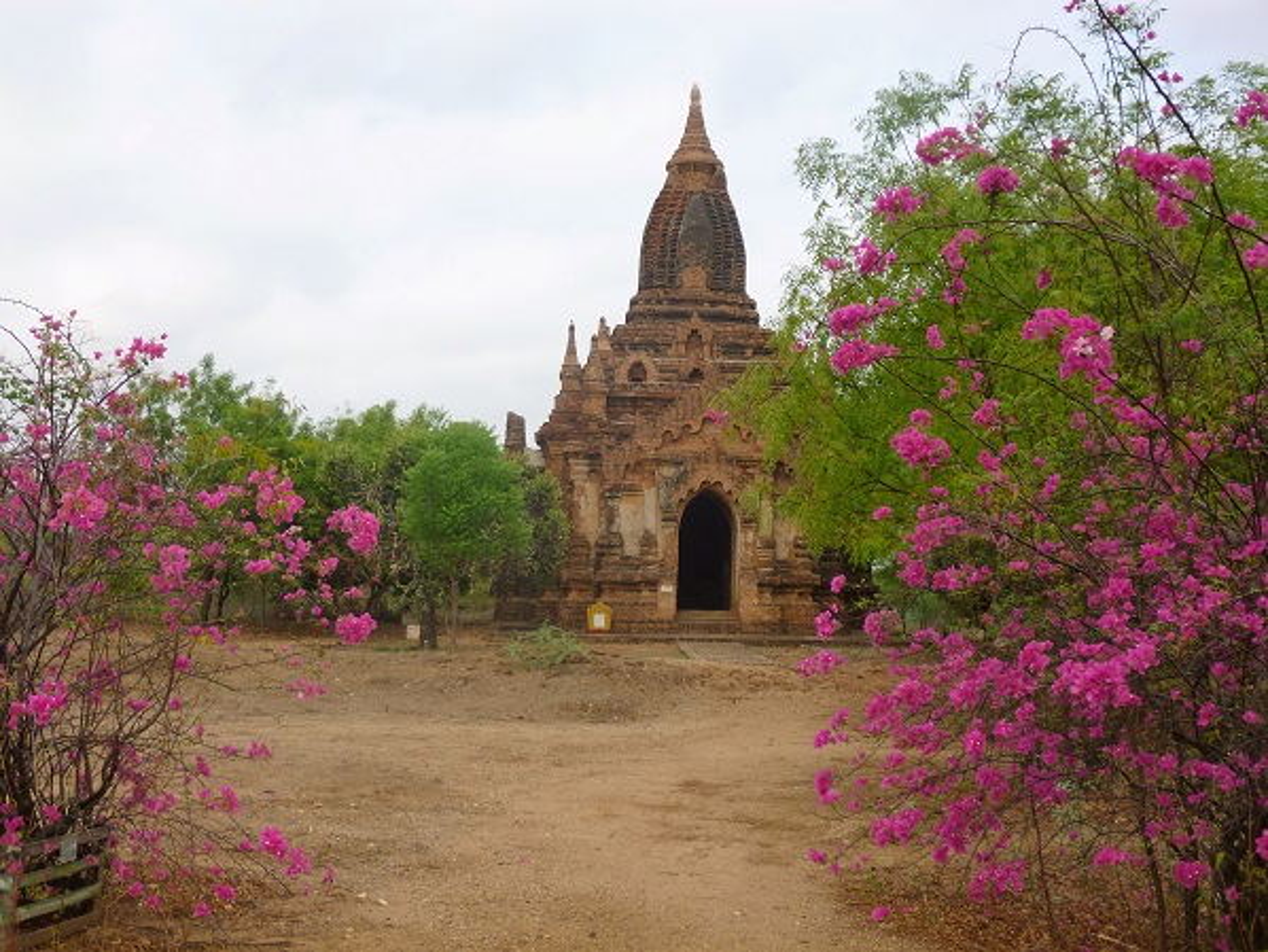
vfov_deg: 35.2
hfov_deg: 45.8
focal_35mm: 41
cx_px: 634
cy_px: 476
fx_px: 1502
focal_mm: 7.4
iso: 100
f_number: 3.8
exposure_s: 1/400
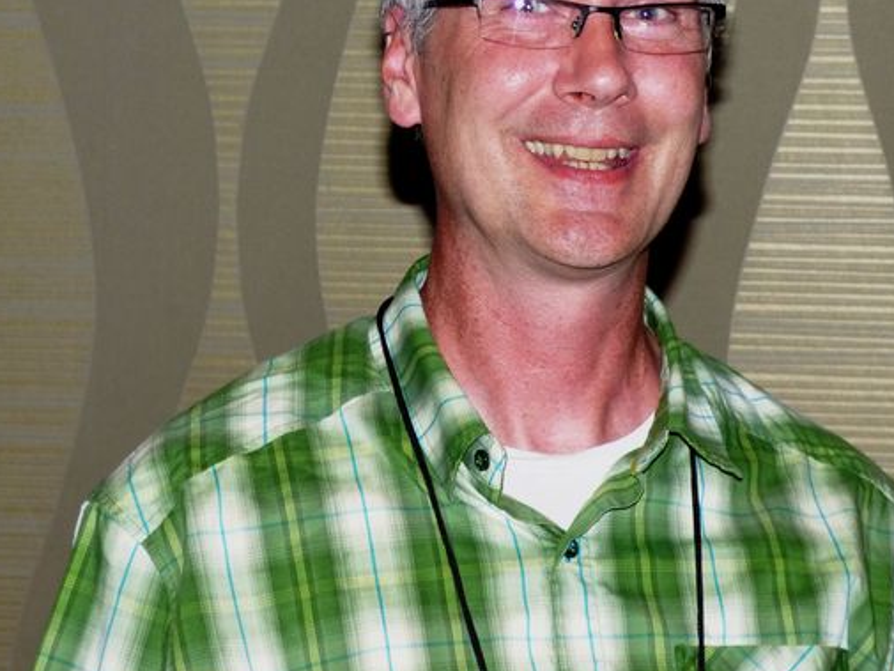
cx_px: 520
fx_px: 3358
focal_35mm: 130
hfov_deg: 15.2
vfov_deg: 11.4
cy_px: 268
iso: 250
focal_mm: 12.29
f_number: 4.3
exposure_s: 1/60
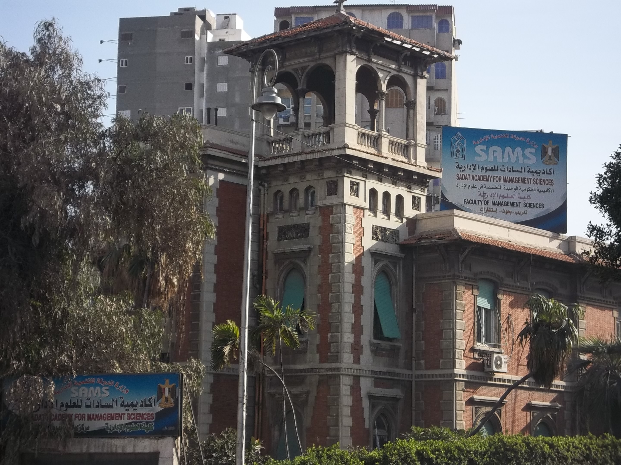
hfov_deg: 22.8
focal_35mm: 86
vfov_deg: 17.2
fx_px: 1543
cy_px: 232
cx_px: 310
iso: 80
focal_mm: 15.4
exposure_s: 1/400
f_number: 4.3
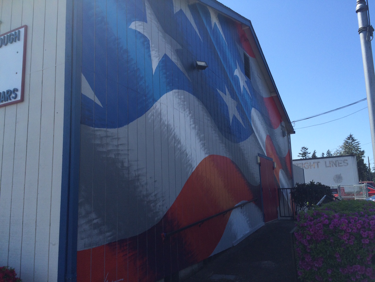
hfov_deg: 61.7
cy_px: 141
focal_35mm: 29
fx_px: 314
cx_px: 188
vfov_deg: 48.2
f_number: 2.2
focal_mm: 4.15
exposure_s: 1/1580
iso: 32
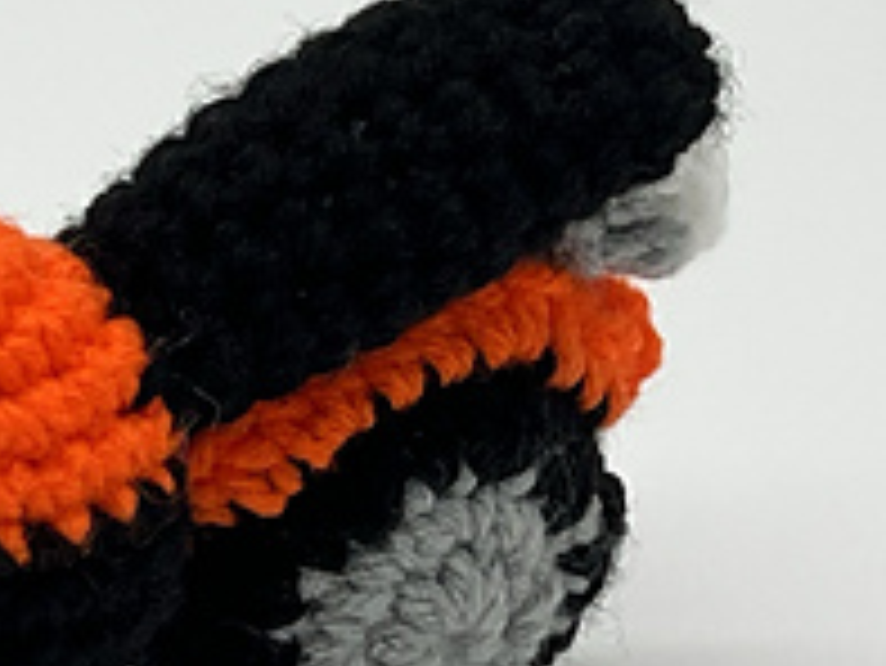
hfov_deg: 10.0
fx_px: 4994
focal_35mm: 195
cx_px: -103
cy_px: 565
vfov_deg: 7.6
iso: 50
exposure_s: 1/1724
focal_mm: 5.7
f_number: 1.5
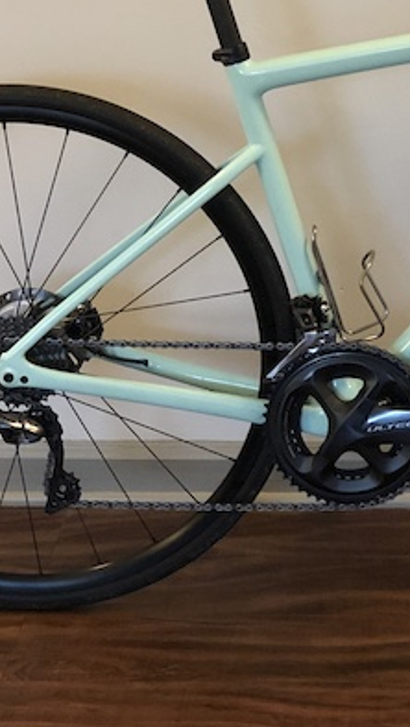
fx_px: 2220
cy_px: 225
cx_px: 428
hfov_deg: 10.4
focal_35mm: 115
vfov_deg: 18.5
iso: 160
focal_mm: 6
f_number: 2.4
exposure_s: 1/11
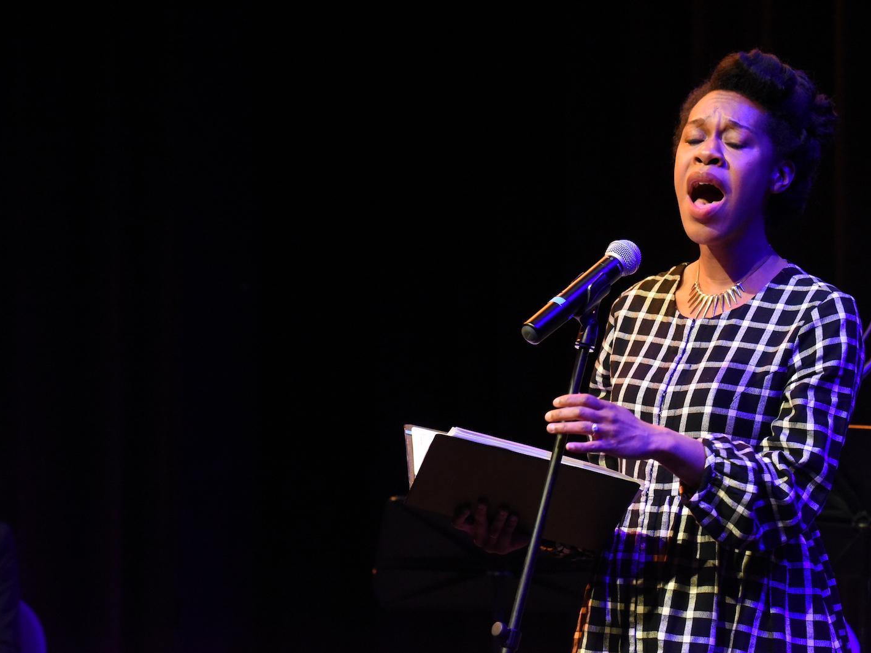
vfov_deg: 8.8
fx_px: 4227
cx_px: 468
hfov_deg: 11.8
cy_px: 327
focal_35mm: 168
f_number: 8
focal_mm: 155
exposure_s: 1/100
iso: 10000
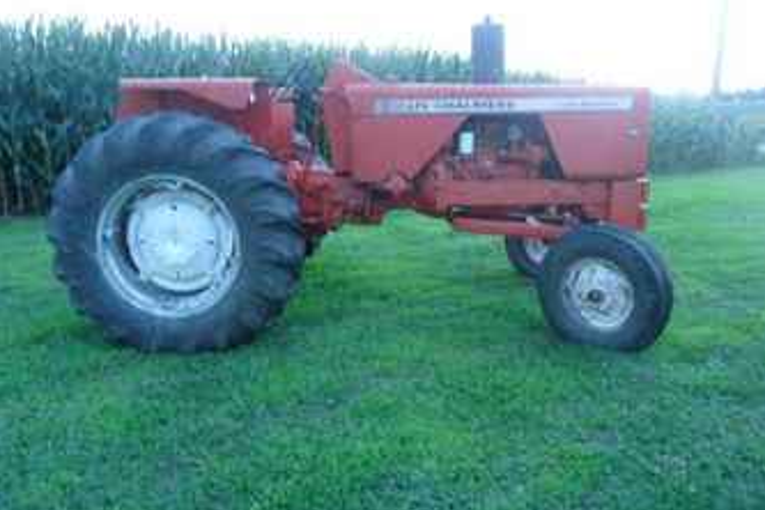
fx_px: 616
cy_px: 273
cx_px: 388
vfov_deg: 44.9
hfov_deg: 63.7
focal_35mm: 29
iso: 800
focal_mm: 4.8
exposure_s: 1/50
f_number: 2.8
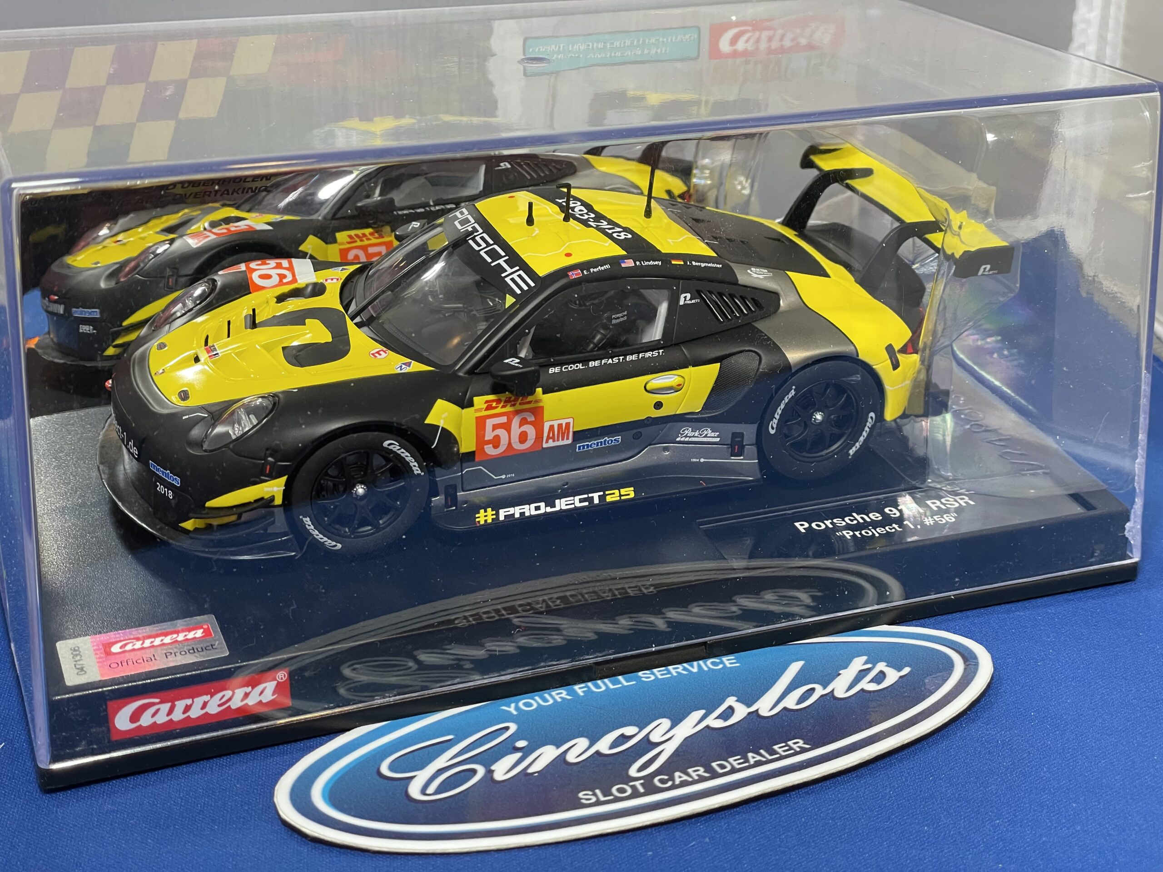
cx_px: 582
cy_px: 436
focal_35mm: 52
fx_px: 1747
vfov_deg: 28.0
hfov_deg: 36.8
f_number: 2
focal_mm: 6
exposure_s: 1/120
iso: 200
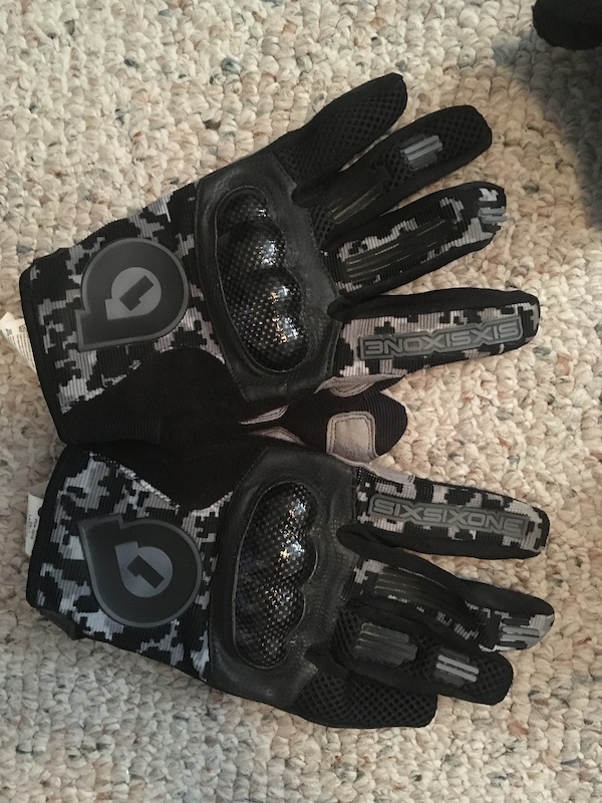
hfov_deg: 48.2
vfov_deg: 61.7
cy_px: 402
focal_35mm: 29
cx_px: 301
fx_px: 672
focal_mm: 4.15
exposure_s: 1/15
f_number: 2.2
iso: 640
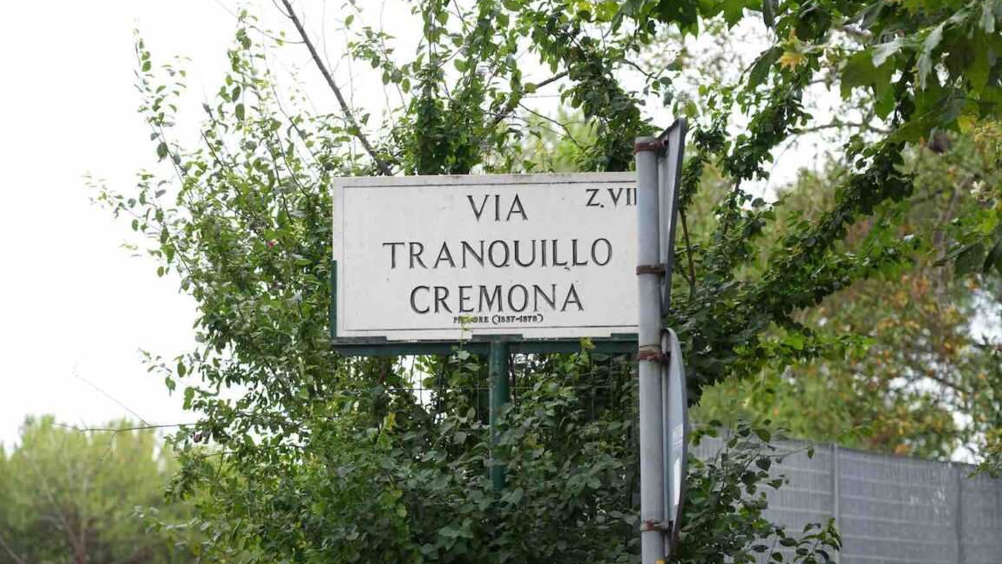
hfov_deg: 20.2
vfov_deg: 11.4
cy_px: 267
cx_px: 501
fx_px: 2816
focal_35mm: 106
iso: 100
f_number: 4.5
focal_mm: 101
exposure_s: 1/160
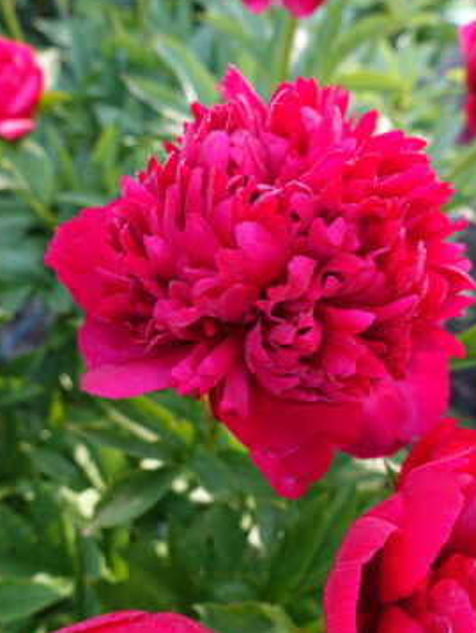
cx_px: 253
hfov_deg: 48.3
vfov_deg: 61.6
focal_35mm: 29
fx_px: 531
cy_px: 332
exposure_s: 1/80
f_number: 2.8
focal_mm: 8.8
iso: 125
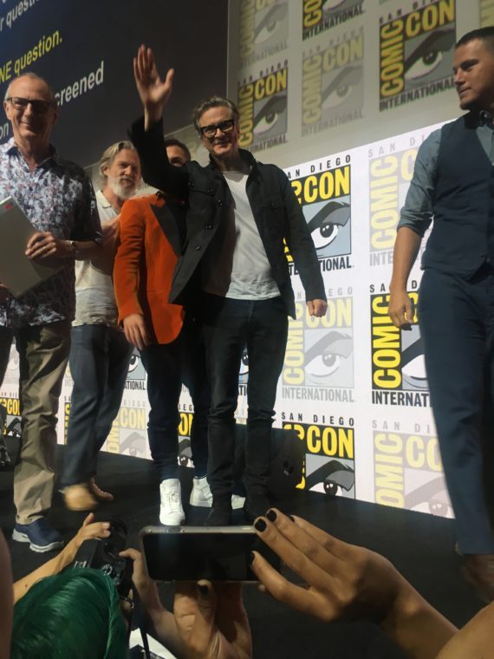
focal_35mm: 29
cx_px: 247
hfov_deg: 48.2
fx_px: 552
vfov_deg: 61.7
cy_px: 330
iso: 50
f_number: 2.2
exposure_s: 1/30
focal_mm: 4.15
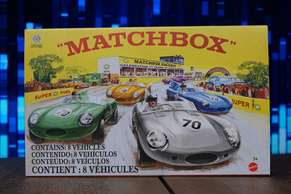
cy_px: 97
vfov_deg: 20.0
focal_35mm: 68
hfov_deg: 29.7
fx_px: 550
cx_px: 146
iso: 160
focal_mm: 24.79
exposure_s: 1/80
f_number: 3.5
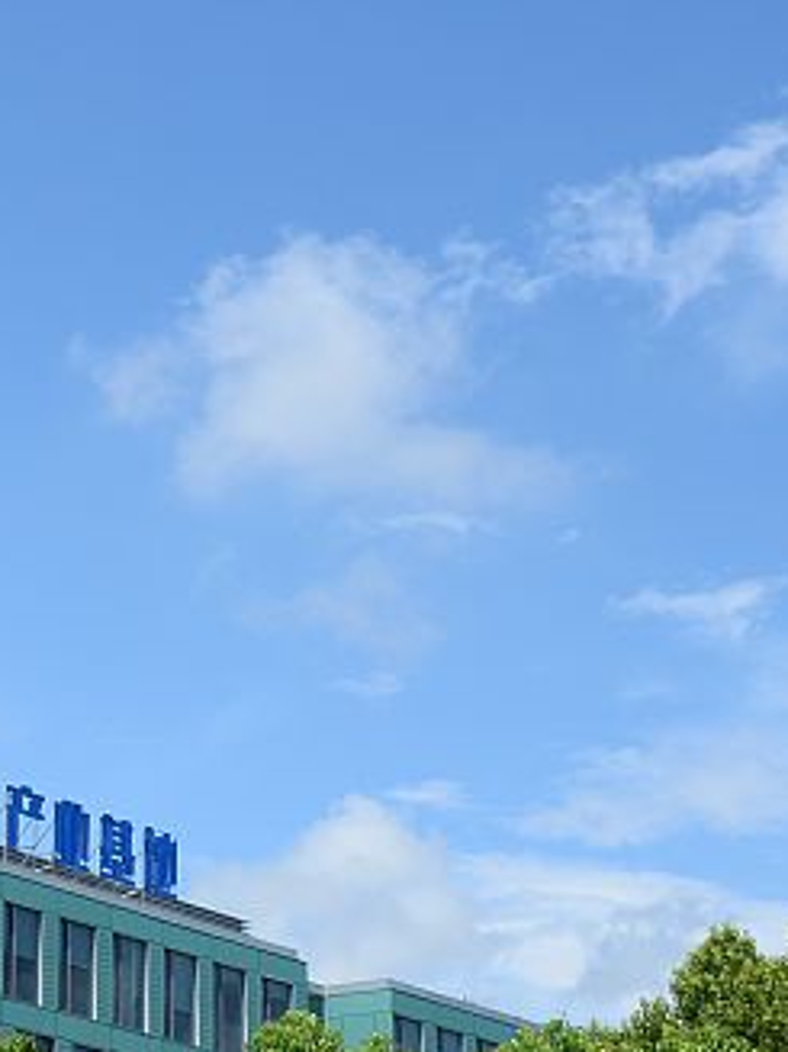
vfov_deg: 17.4
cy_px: 587
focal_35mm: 113
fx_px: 3432
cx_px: -505
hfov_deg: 12.3
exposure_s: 1/320
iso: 200
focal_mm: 32
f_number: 11
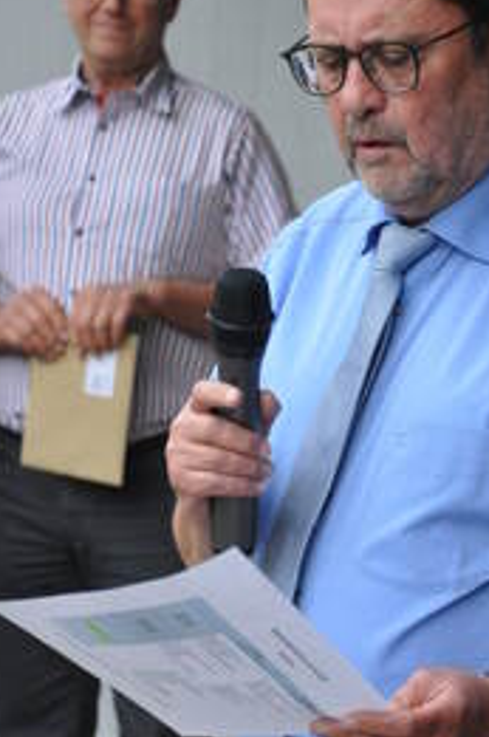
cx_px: 386
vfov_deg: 8.0
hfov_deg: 5.3
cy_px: 378
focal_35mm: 259
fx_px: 5298
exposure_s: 1/200
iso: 800
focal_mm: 98
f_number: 5.6
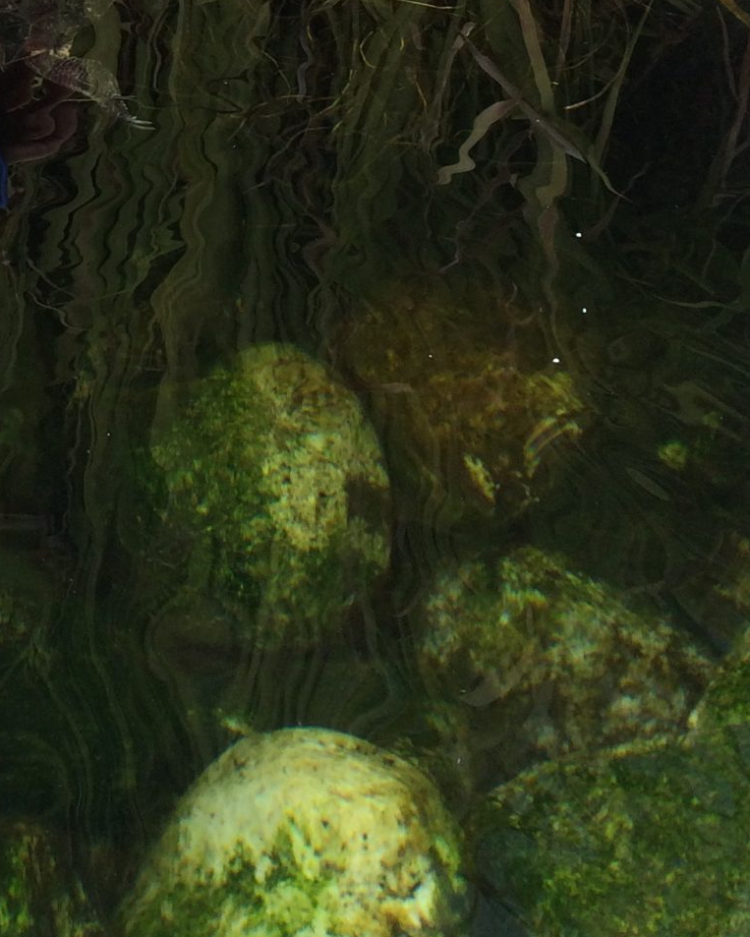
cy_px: -102
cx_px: -75
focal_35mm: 76
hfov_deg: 19.3
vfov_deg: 23.5
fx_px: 2108
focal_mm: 4.15
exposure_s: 1/363
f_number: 2.2
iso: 32
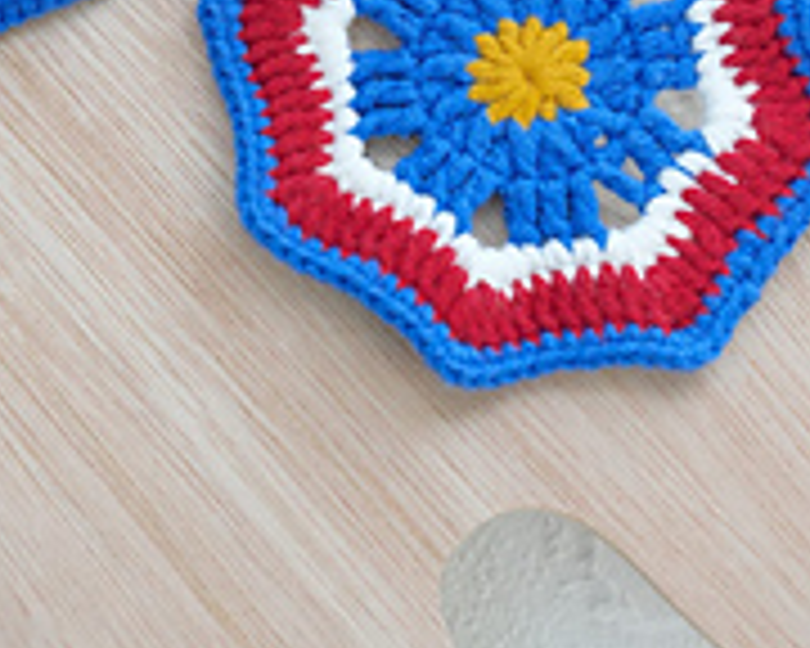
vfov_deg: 9.4
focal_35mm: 164
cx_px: 178
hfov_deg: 11.7
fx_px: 3932
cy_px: 27
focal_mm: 63
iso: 3200
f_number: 4.5
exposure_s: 1/200
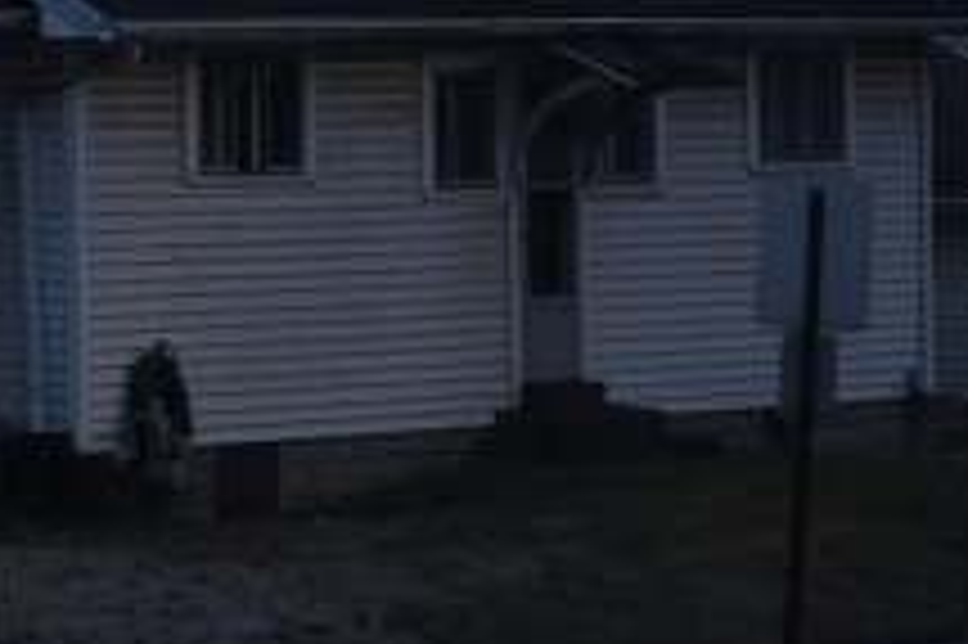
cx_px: -2242
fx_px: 8195
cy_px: -563
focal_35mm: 305
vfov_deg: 4.4
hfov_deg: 6.1
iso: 500
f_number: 2.8
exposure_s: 1/125
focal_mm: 27
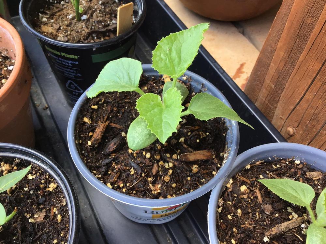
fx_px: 292
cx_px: 163
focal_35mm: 31
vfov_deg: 45.4
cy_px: 122
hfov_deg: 58.4
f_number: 2.4
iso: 40
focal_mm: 3.3
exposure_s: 1/120
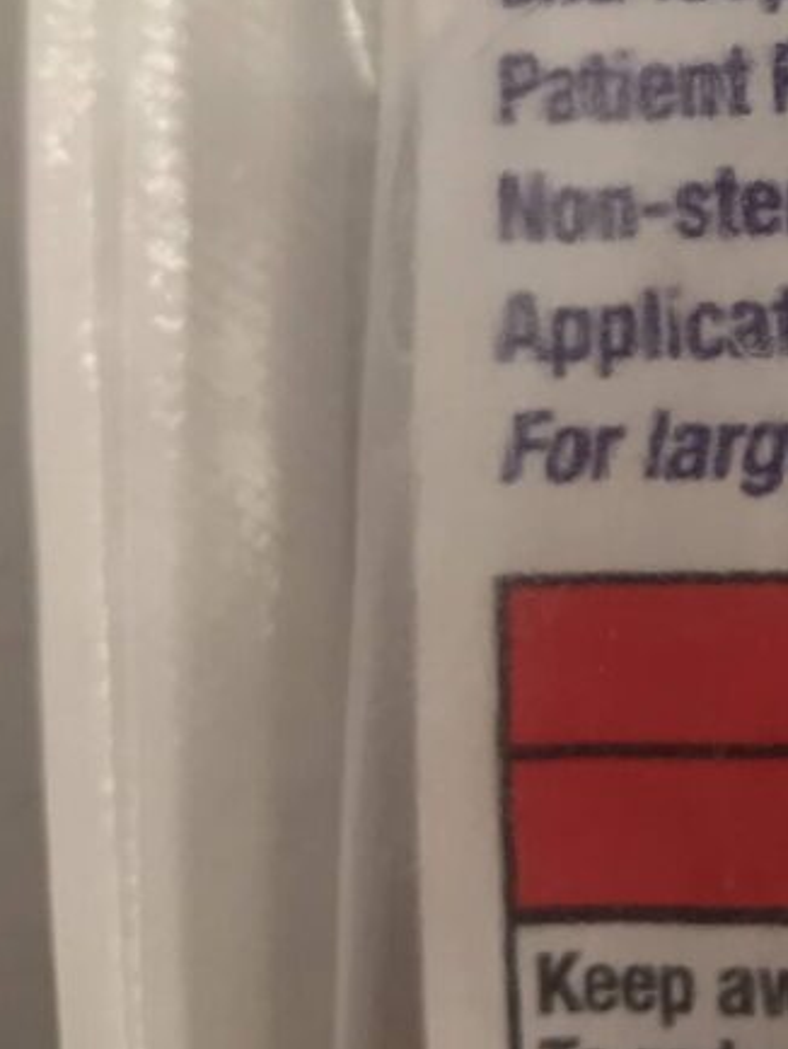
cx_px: 1151
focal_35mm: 86
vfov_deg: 22.3
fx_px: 2608
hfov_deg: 15.9
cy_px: 127
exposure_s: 1/120
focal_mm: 3.99
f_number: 1.8
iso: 40
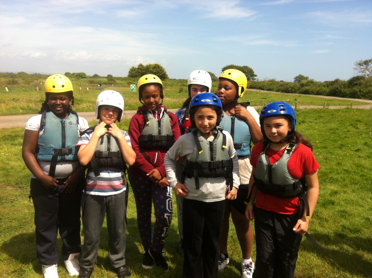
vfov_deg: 40.6
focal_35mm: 35
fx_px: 376
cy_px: 139
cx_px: 186
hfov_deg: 52.7
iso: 80
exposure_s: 1/1160
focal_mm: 3.85
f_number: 2.8
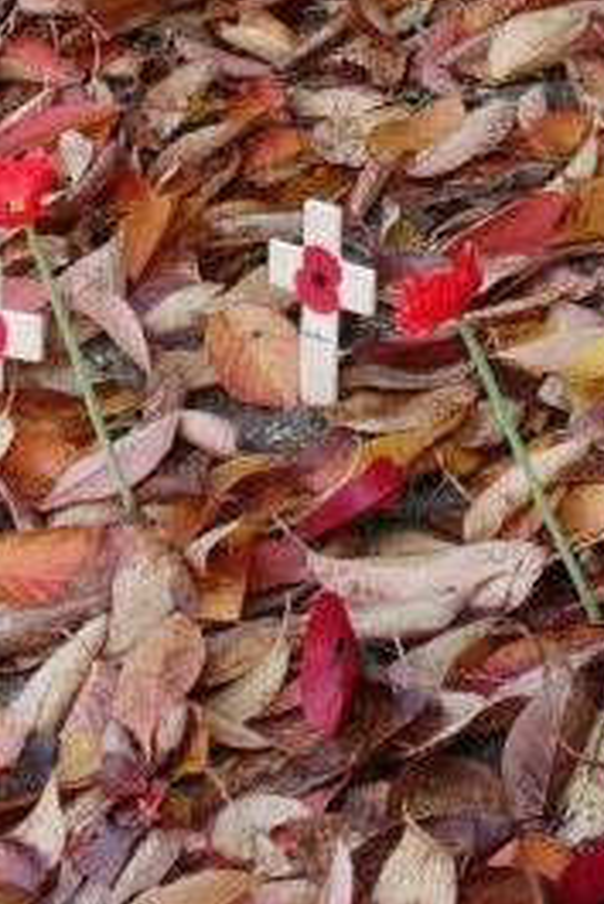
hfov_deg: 7.5
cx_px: 1457
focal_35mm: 171
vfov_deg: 10.8
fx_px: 4298
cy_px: -1020
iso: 125
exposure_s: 1/100
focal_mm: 10.4
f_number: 3.5
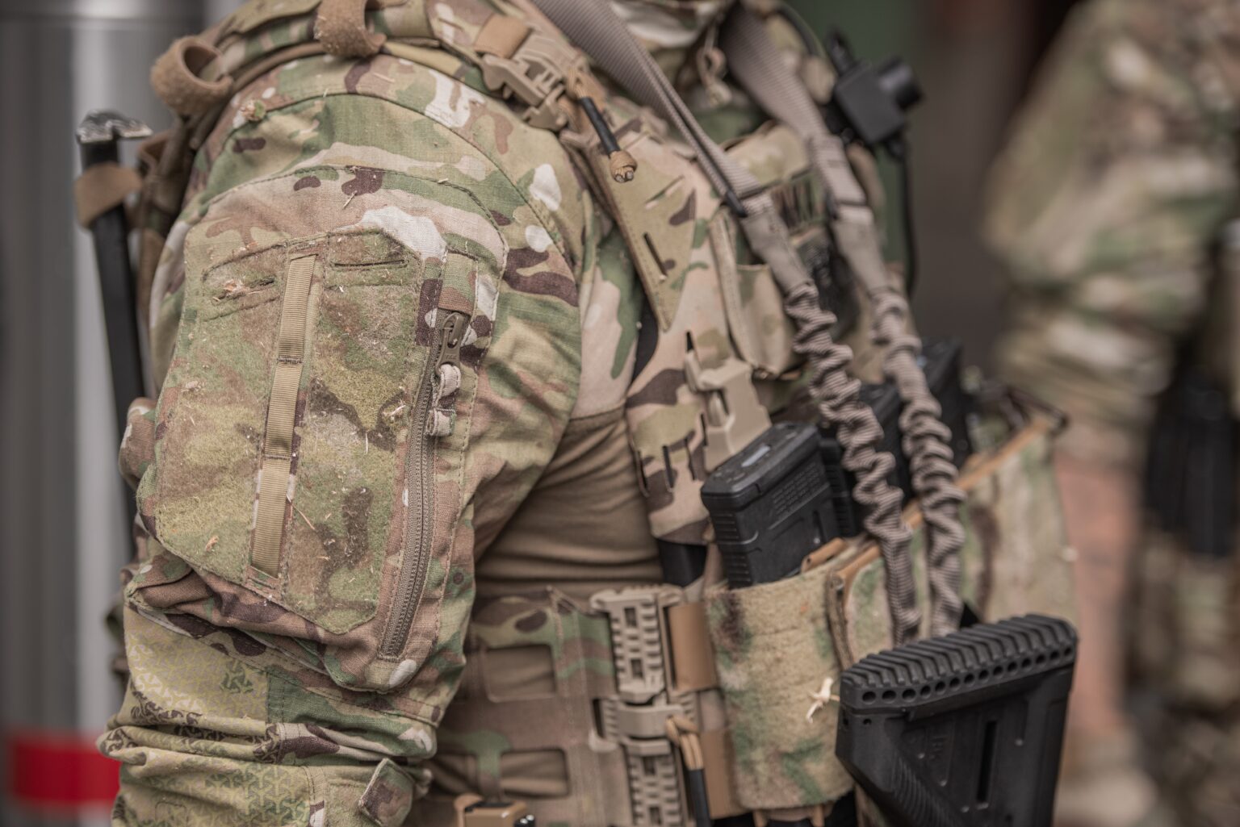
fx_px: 3617
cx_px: 620
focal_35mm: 105
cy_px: 414
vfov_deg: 13.0
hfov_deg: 19.5
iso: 400
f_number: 2.8
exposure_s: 1/500
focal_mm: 105
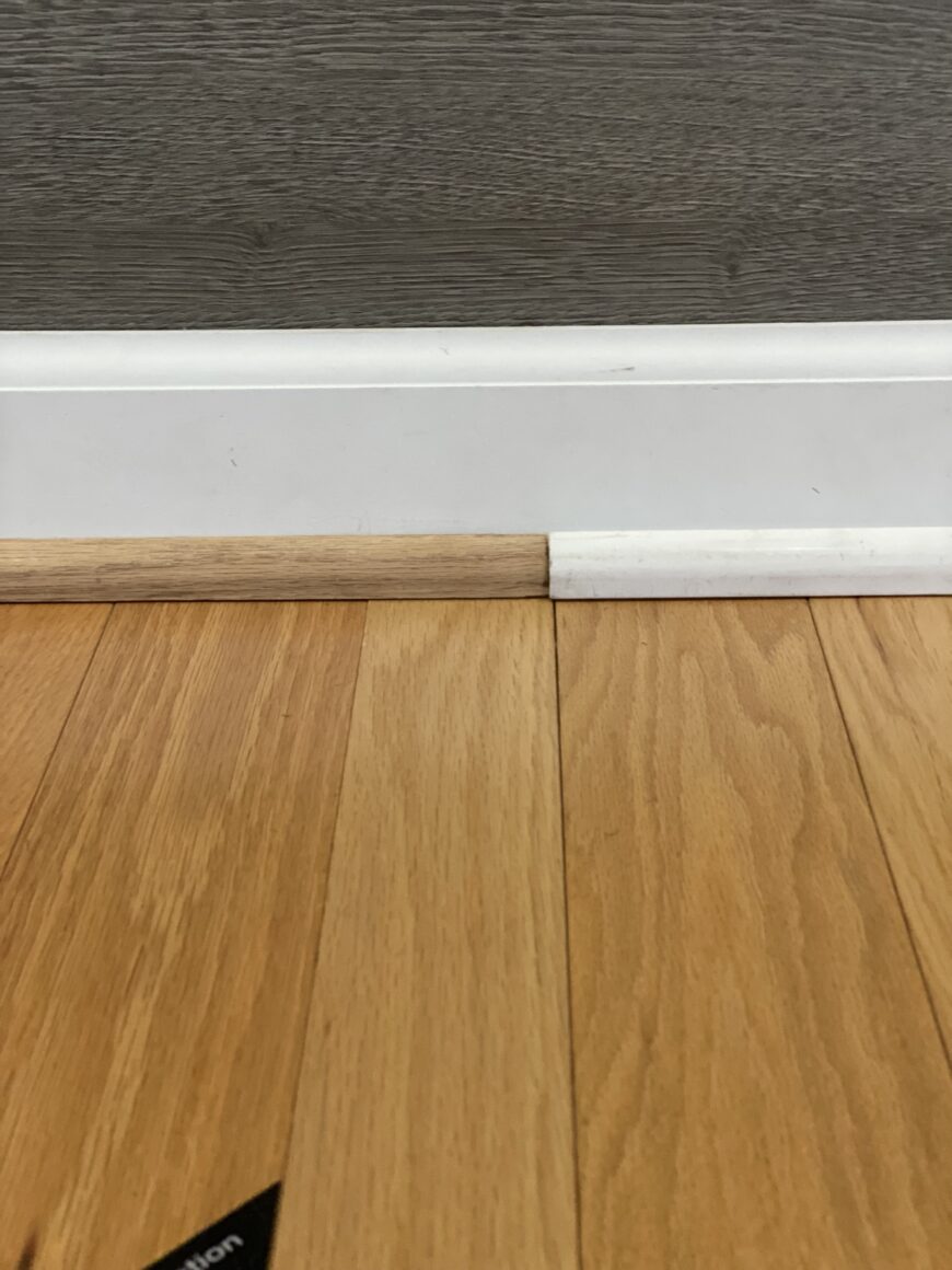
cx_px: 476
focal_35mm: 52
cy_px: 635
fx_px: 1907
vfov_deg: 36.8
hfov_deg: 28.0
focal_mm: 6
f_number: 2
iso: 400
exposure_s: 1/30
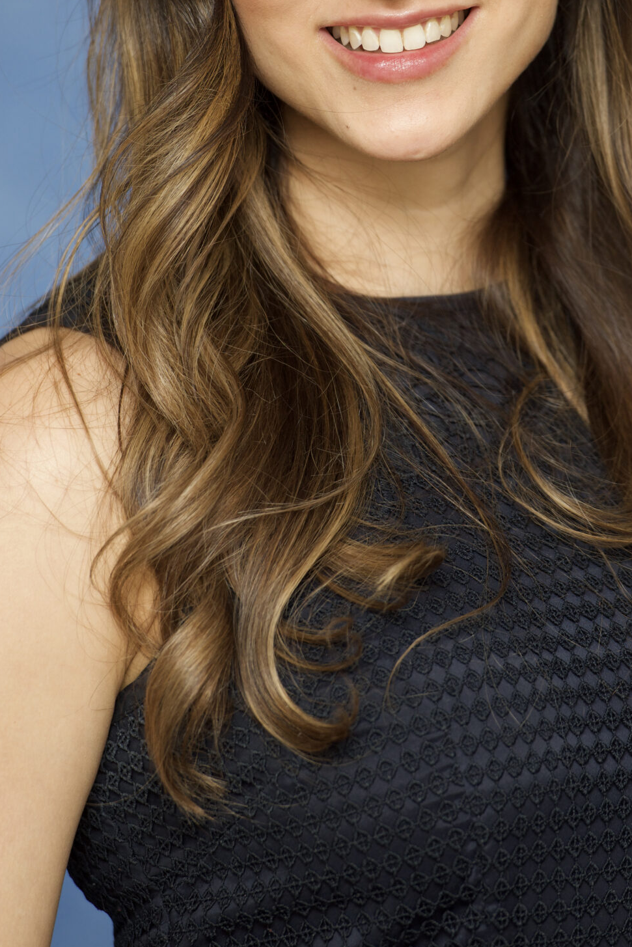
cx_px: 403
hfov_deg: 3.9
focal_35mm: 352
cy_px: 253
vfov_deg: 5.8
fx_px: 9262
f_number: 3.5
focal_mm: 200
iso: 400
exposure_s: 1/250
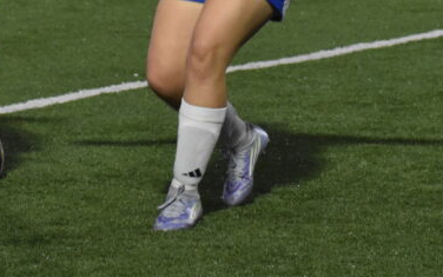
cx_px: 165
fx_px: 4853
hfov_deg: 5.2
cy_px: -1
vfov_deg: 3.3
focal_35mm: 402
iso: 2800
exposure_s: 1/400
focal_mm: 90
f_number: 5
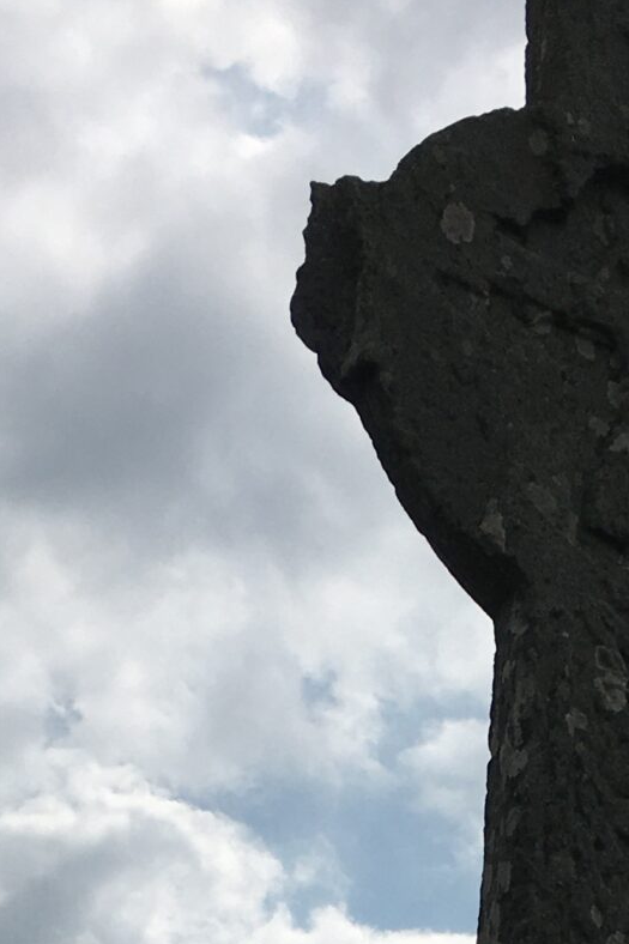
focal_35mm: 98
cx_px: 514
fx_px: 2569
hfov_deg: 13.9
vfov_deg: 18.7
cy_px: 1369
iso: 25
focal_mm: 4.15
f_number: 2.2
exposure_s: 1/6410
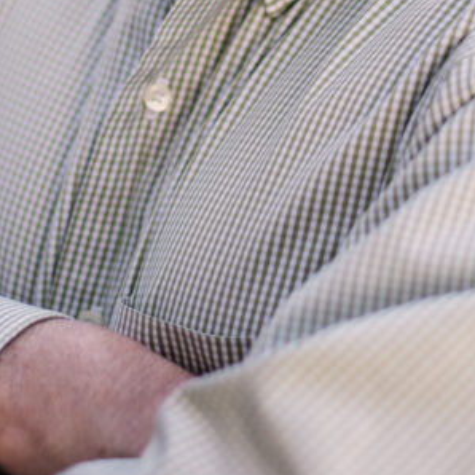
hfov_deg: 10.7
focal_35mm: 164
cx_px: 304
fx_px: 2546
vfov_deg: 10.4
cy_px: -183
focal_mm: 50
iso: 100
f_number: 2
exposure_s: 1/1000
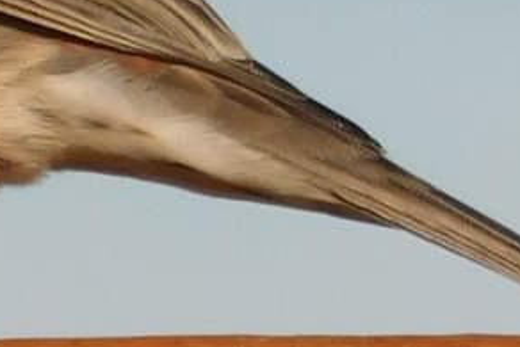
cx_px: -78
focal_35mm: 2927
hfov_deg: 0.7
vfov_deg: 0.5
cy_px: -136
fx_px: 42298
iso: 125
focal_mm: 160
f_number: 6.5
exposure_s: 1/640
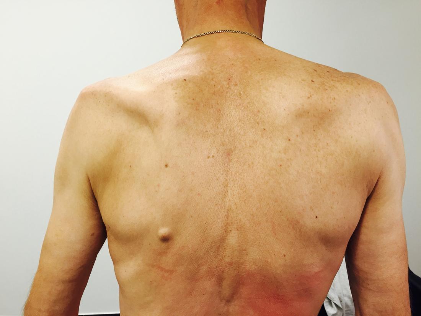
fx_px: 353
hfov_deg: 61.7
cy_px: 158
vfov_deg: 48.2
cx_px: 210
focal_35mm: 29
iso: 40
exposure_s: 1/30
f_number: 2.2
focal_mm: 4.15
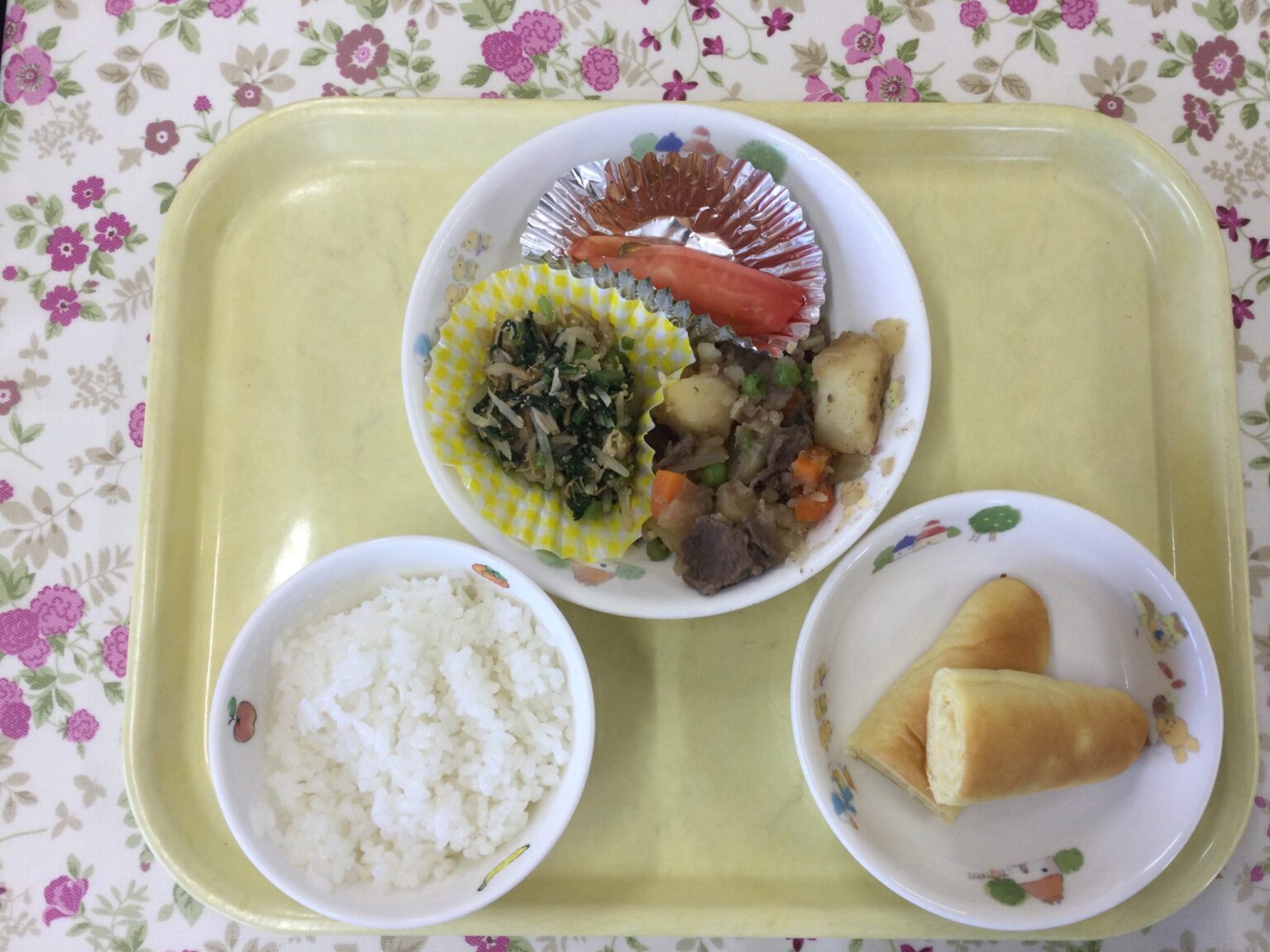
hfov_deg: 58.4
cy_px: 476
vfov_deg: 45.4
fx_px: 1137
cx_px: 635
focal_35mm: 31
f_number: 2.4
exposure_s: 1/60
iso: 25
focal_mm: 3.3
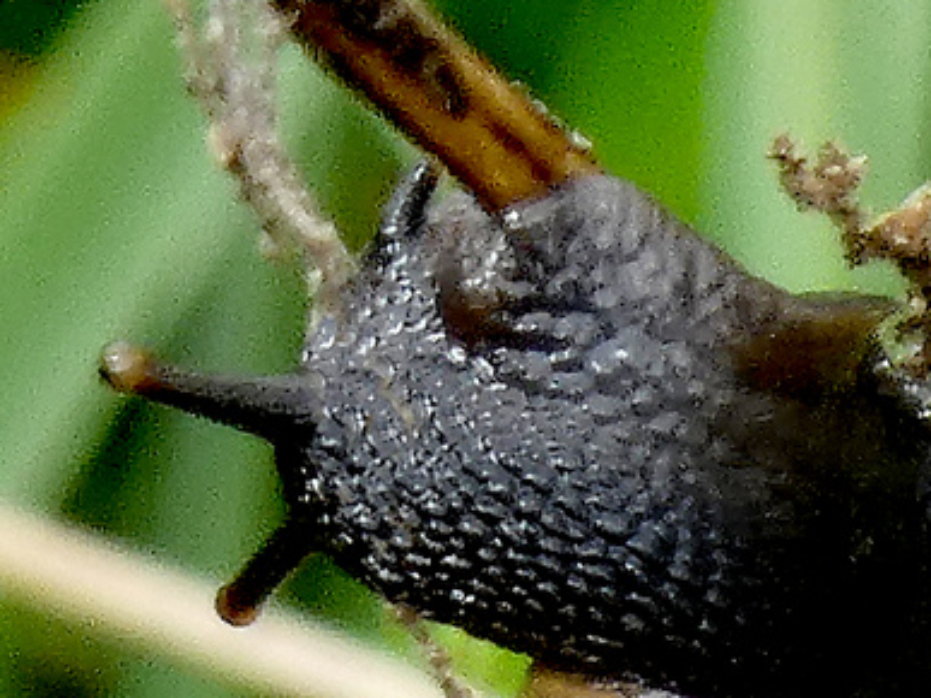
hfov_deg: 1.9
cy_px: 455
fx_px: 27424
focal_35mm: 1020
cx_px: 1032
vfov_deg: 1.5
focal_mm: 49.1
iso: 80
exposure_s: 1/80
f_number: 5.5
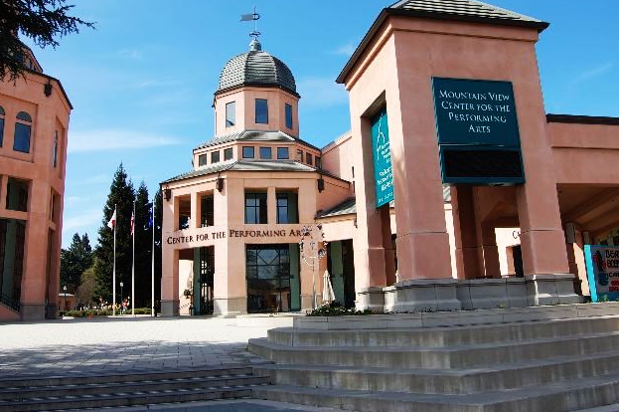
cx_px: 300
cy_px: 169
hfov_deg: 58.8
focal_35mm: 32
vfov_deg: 40.9
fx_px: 550
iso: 200
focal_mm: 18
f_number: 9
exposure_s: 1/320
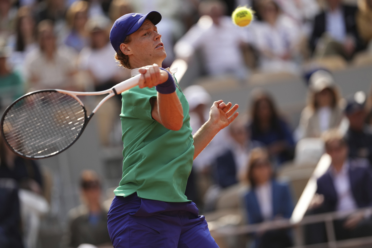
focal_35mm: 300
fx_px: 3099
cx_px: 186
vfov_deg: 4.6
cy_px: 124
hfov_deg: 6.9
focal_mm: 300
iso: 640
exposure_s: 1/4000
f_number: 2.8
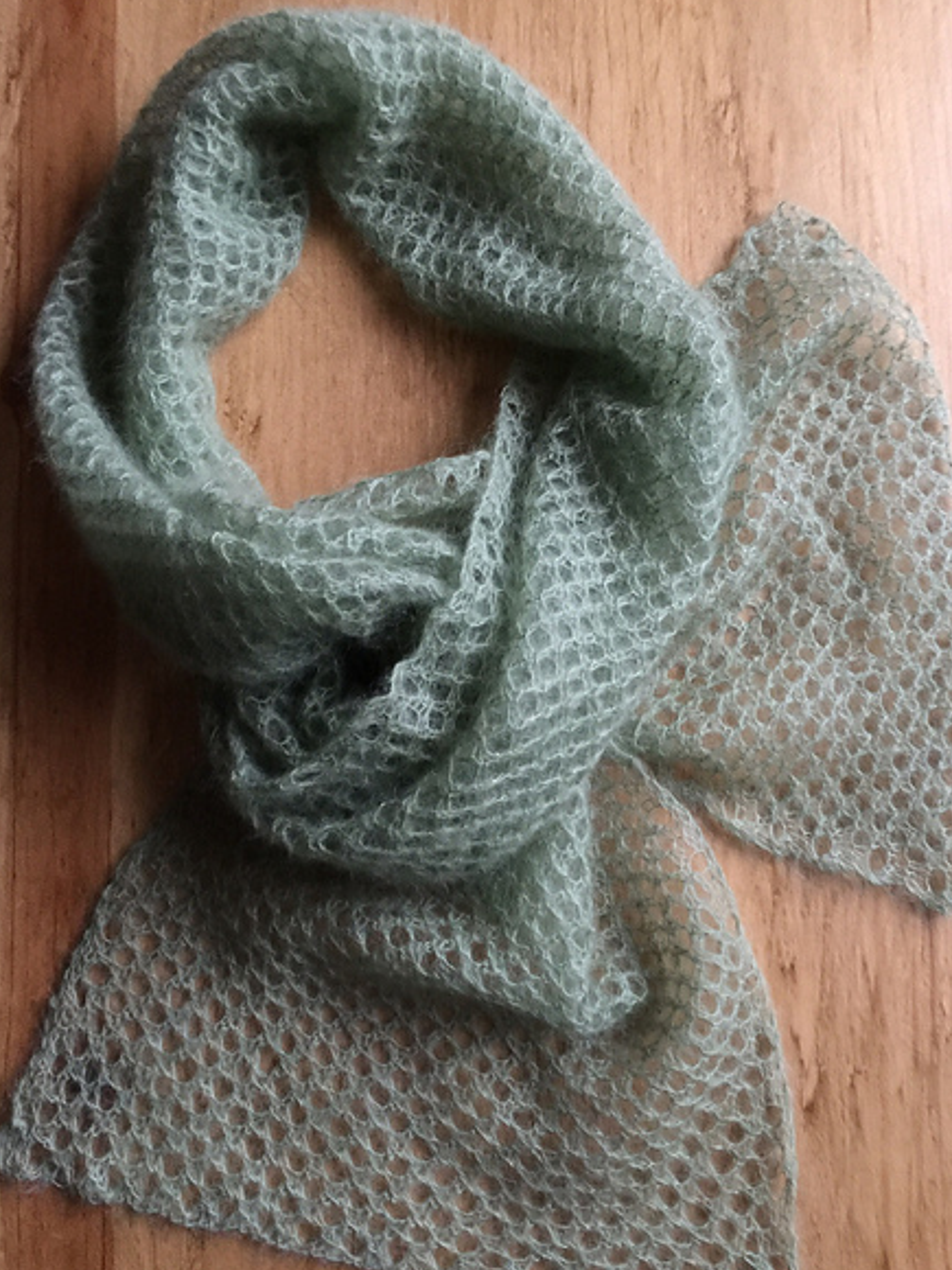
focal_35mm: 32
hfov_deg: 44.2
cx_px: 475
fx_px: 1173
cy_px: 688
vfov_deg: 56.7
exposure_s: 1/4
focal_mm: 4.15
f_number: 2.2
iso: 125
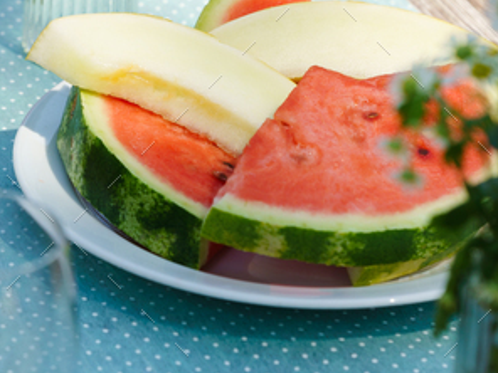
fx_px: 3510
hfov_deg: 8.1
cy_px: -33
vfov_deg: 6.1
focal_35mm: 244
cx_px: 56
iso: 100
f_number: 4
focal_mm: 85
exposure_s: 1/400
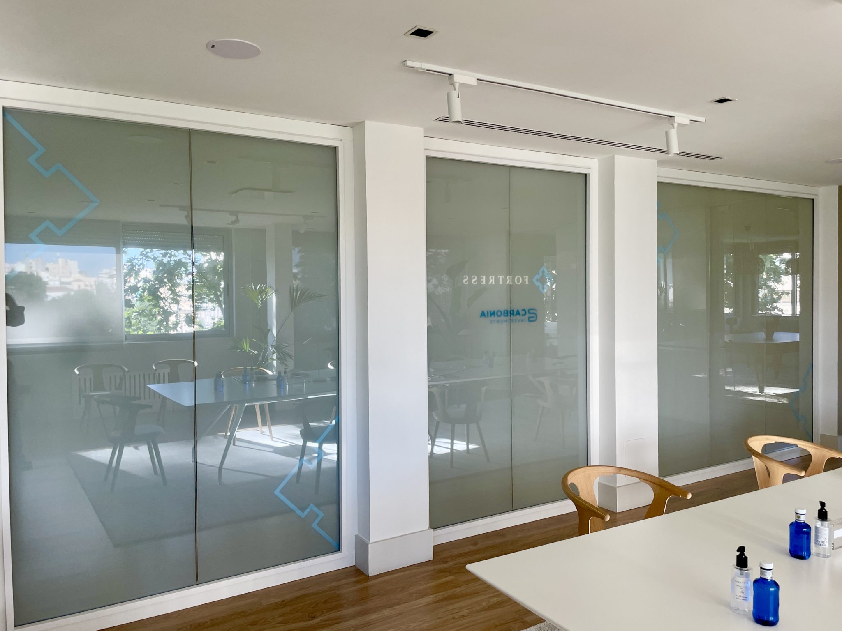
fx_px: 632
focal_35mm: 26
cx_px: 421
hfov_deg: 67.3
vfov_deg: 53.1
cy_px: 316
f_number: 1.6
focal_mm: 4.2
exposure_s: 1/121
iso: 80
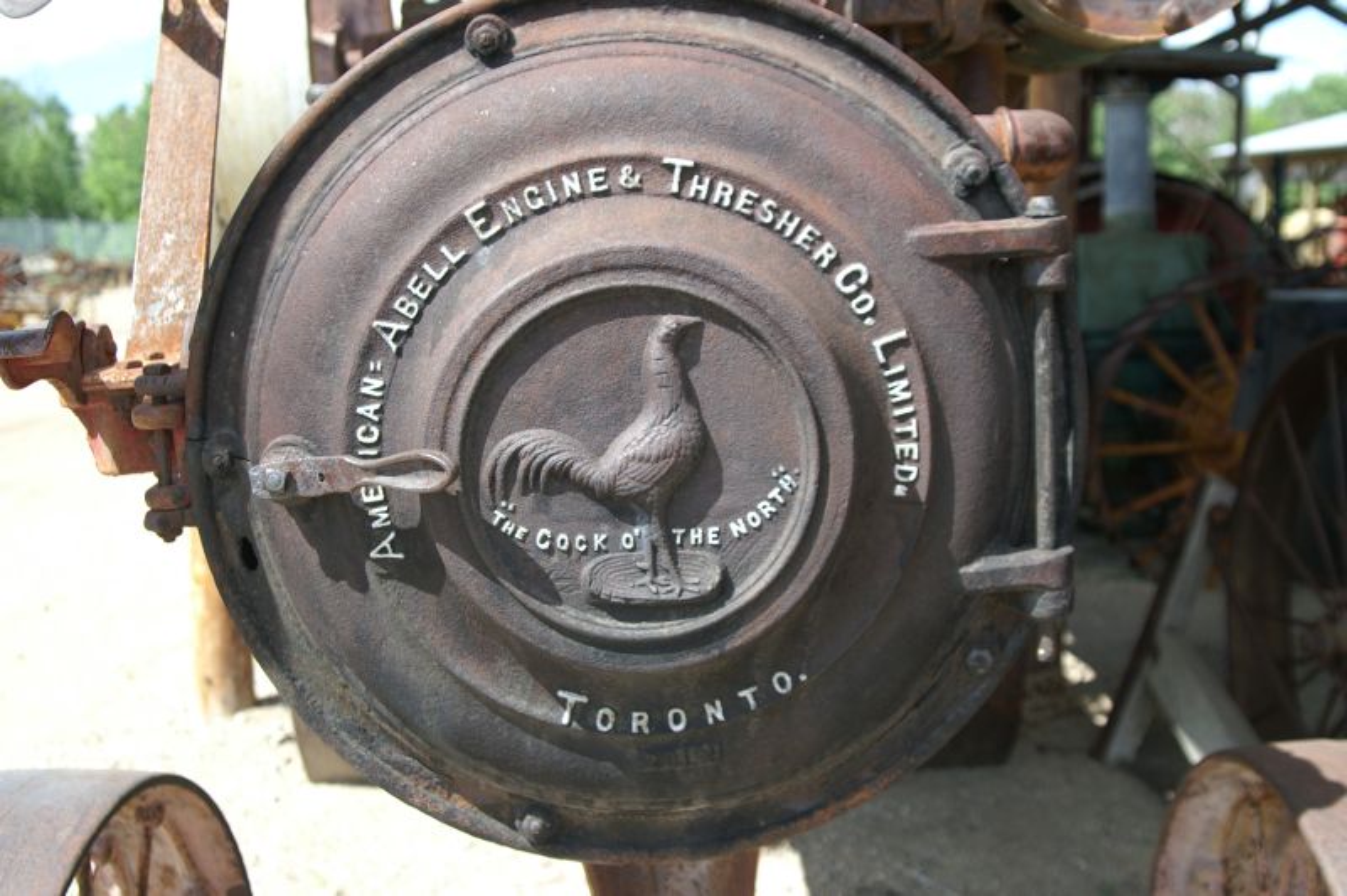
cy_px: 448
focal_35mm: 42
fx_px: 1570
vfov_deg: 31.8
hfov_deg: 46.4
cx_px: 674
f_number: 3.5
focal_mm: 28
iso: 100
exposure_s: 1/200
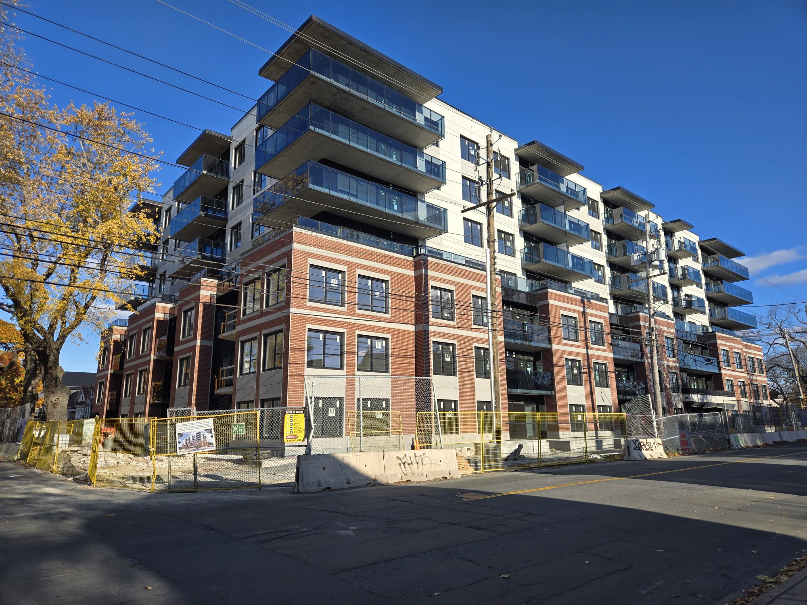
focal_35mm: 23
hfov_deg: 73.9
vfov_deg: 58.9
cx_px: 404
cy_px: 302
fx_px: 536
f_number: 1.8
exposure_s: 1/1429
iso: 25
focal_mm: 5.4
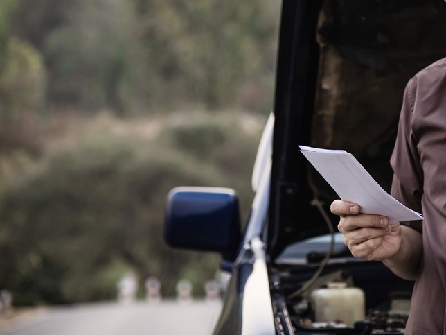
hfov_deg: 13.1
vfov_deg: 9.9
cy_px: 108
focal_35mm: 150
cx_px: 310
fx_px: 1933
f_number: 4
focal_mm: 98
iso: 320
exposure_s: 1/200
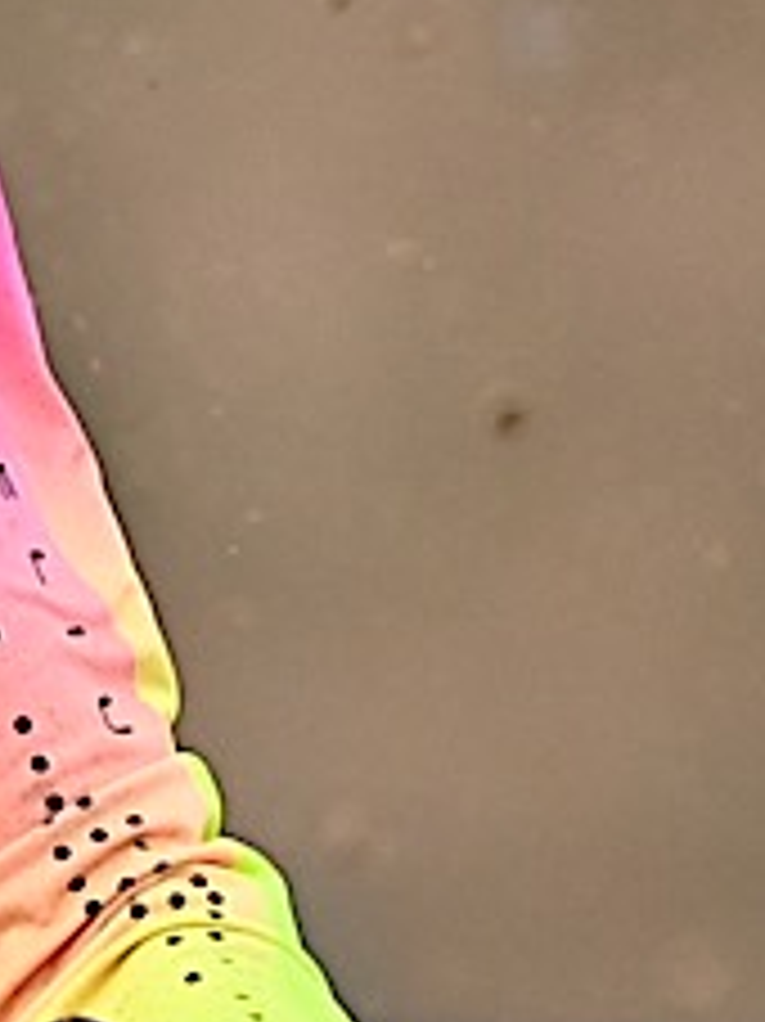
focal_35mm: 3426
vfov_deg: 0.6
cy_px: 1513
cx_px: -2430
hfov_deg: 0.4
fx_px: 101046
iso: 640
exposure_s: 1/2500
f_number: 2.8
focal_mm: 300
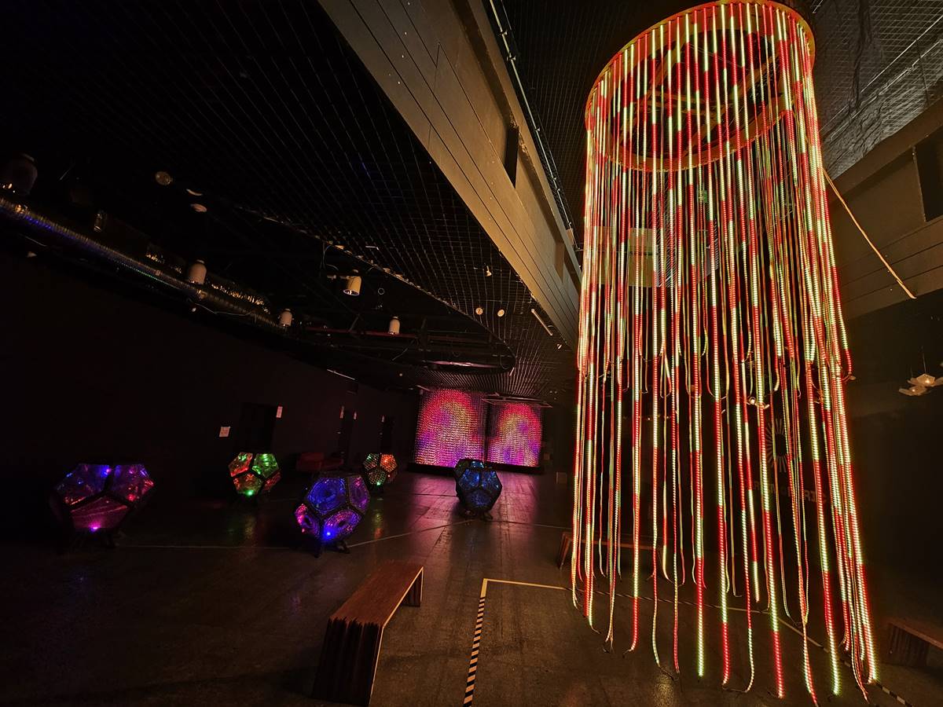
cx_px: 472
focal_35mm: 13
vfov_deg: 89.9
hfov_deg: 106.2
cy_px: 354
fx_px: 354
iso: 160
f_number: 2.2
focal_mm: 2.2
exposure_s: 1/77
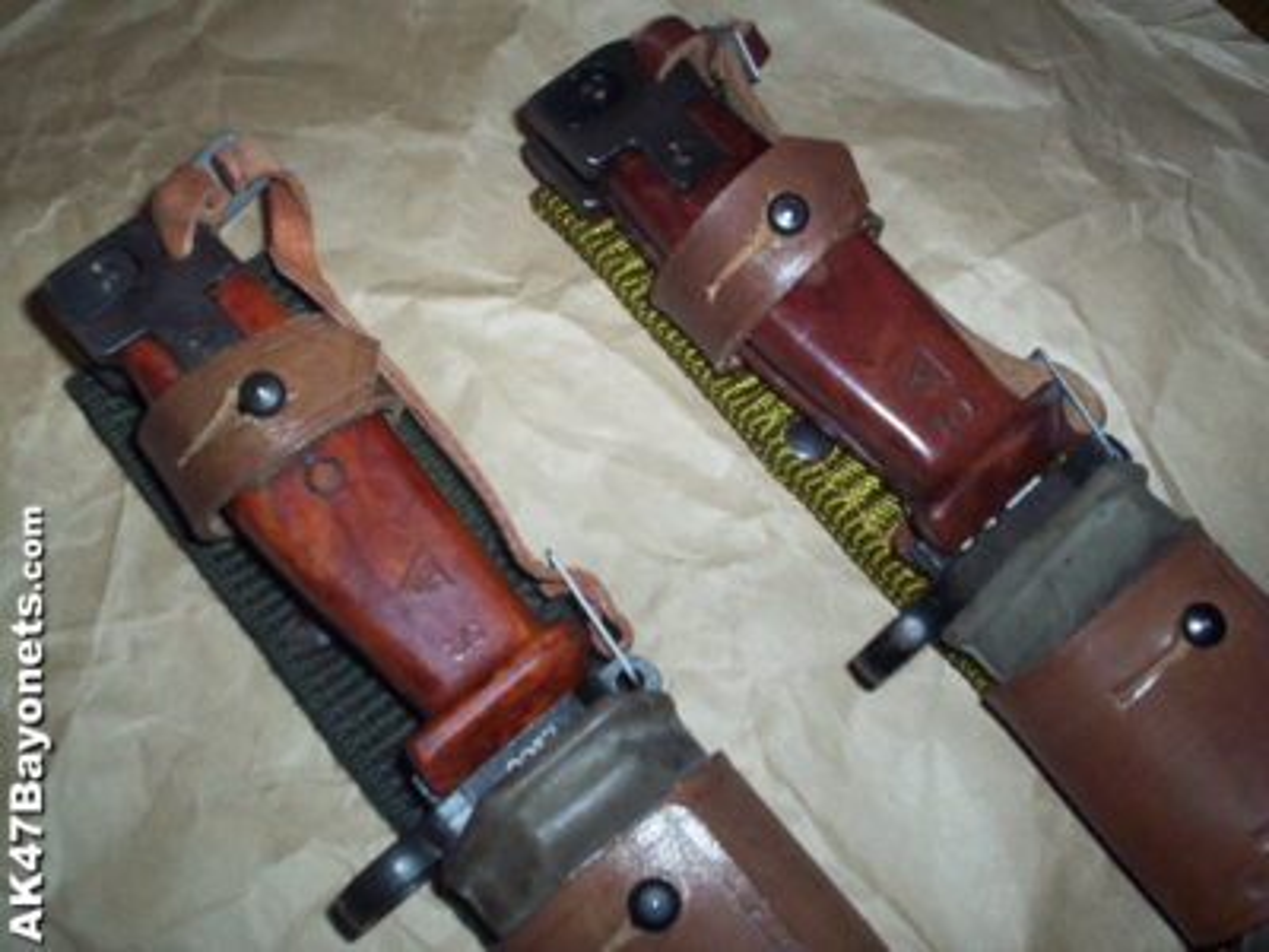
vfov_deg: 37.7
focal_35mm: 38
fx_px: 1393
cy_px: 476
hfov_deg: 49.0
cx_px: 634
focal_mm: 4.99
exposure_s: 1/60
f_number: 4.5
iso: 140
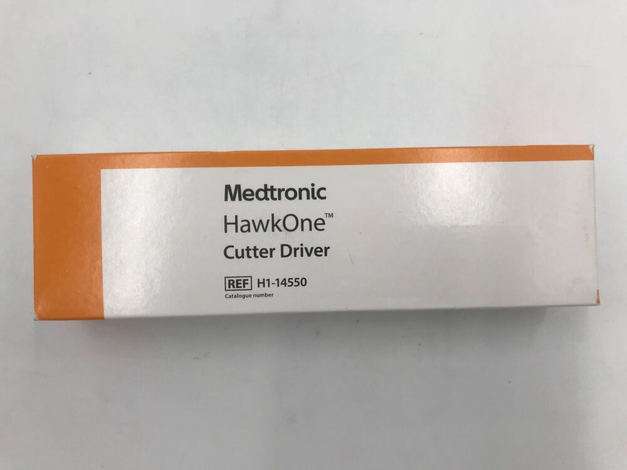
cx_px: 314
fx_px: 507
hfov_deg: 63.4
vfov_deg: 49.7
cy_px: 235
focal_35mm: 28
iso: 20
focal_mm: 3.99
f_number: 1.8
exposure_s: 1/278
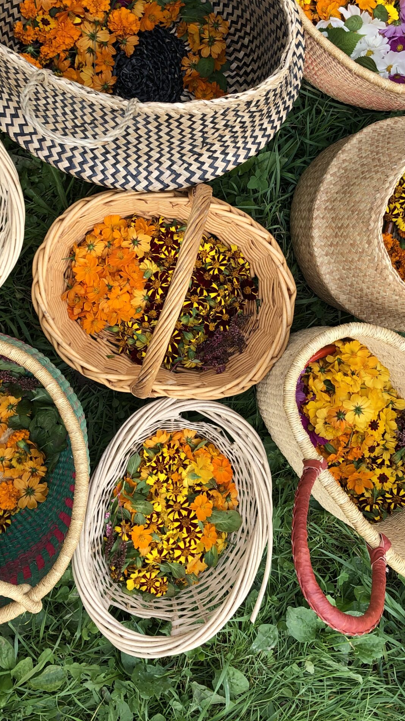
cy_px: 262
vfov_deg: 48.8
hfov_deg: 29.0
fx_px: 783
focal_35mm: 41
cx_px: 182
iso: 20
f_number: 1.8
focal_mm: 3.99
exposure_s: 1/389
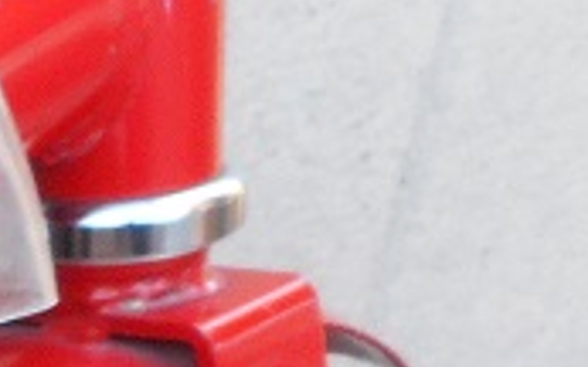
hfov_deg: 10.5
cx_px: -1033
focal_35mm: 157
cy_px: 618
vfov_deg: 8.1
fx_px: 2515
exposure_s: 1/30
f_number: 3.7
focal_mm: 4.5
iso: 110
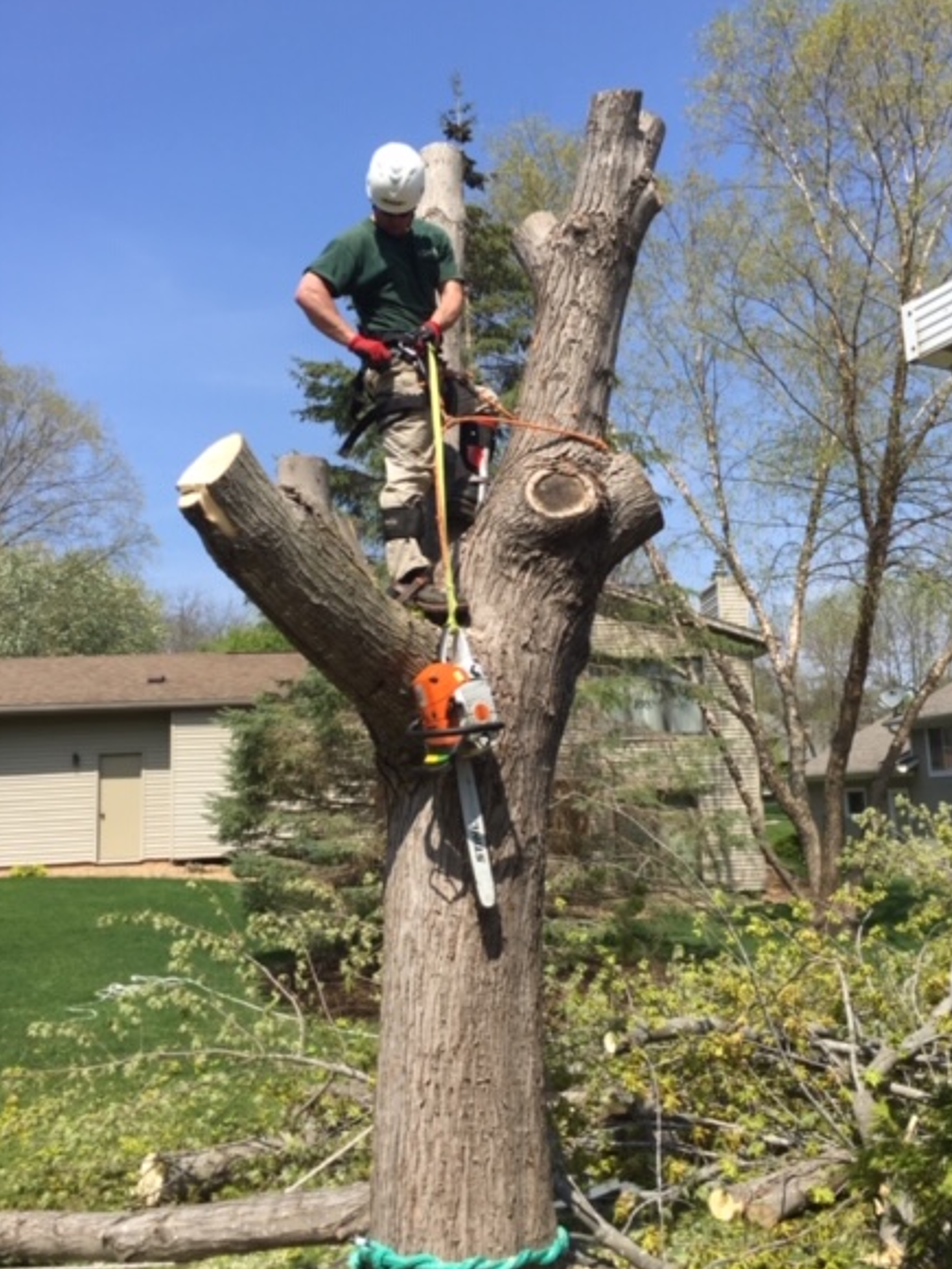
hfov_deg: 44.1
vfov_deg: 56.8
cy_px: 624
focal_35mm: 32
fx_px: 1173
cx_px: 510
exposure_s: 1/1582
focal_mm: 4.15
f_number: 2.2
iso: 32
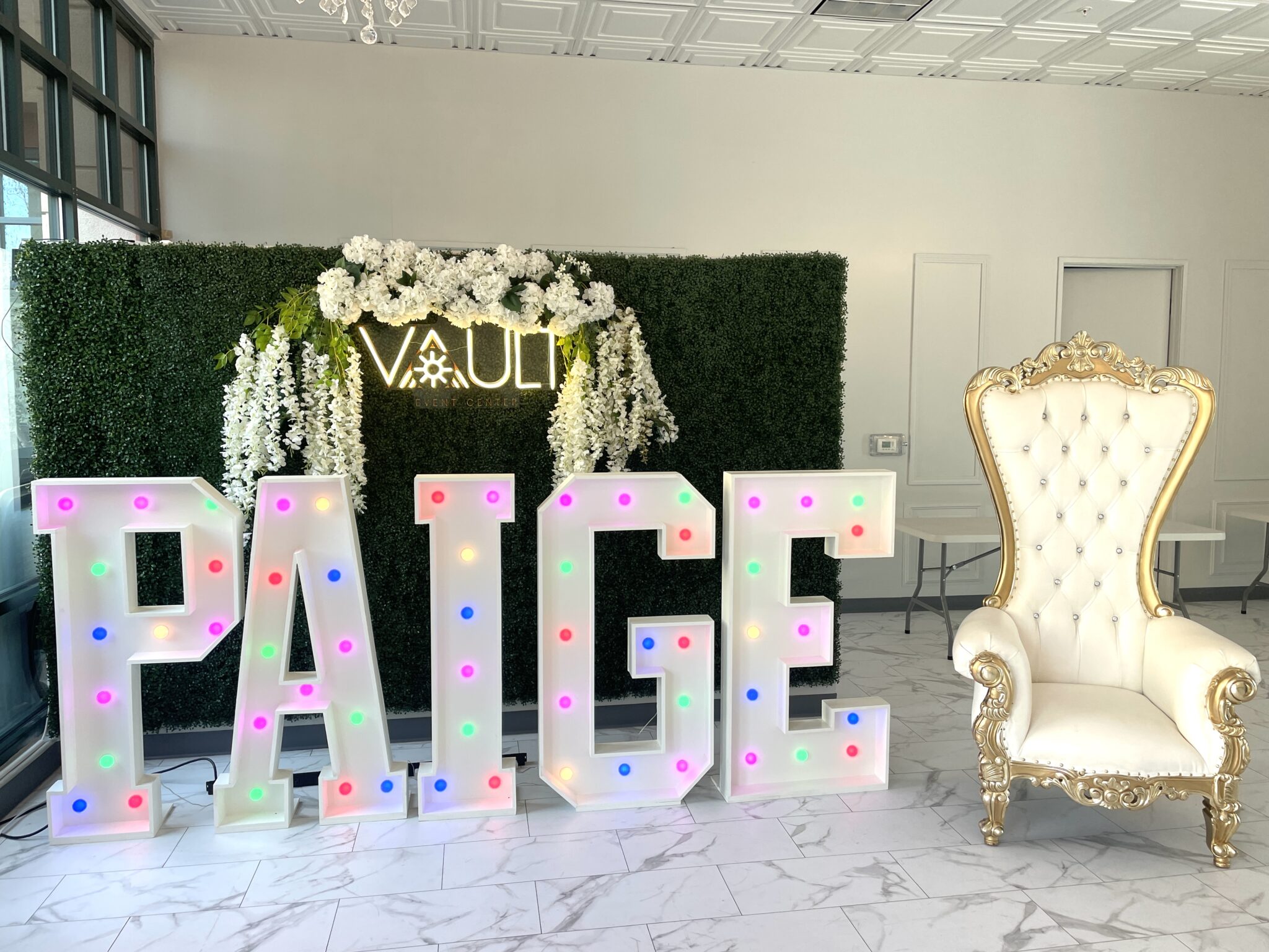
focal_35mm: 26
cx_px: 634
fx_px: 953
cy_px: 476
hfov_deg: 67.3
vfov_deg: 53.1
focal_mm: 4.2
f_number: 1.6
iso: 50
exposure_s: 1/120
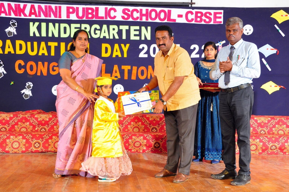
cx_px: 144
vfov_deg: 26.4
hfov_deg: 38.9
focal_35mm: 51
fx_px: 409
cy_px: 96
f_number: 8
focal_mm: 34
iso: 800
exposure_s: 1/125
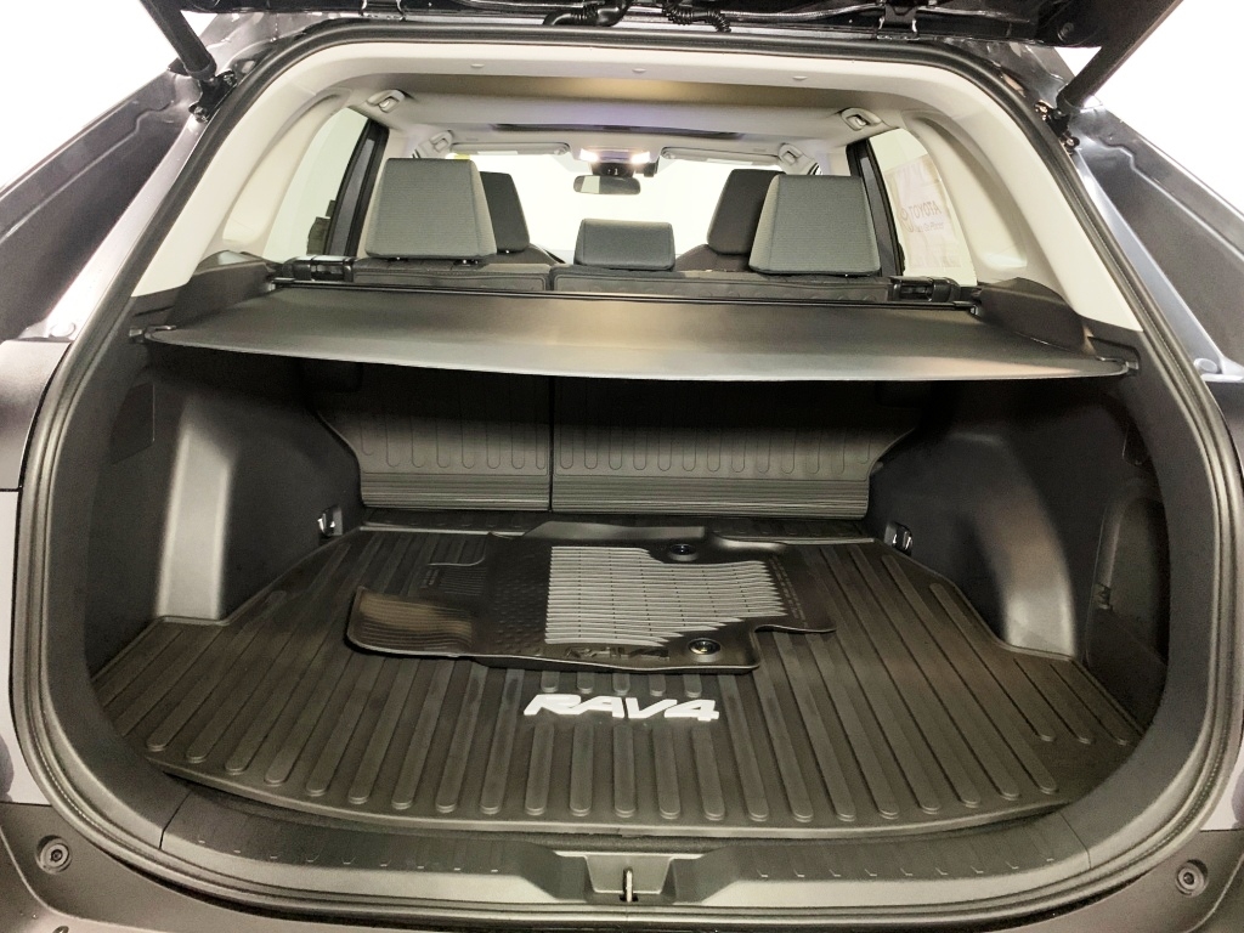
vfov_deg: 53.1
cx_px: 622
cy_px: 466
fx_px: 934
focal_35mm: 26
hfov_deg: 67.3
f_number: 1.8
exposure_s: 1/24
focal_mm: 4.25
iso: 640
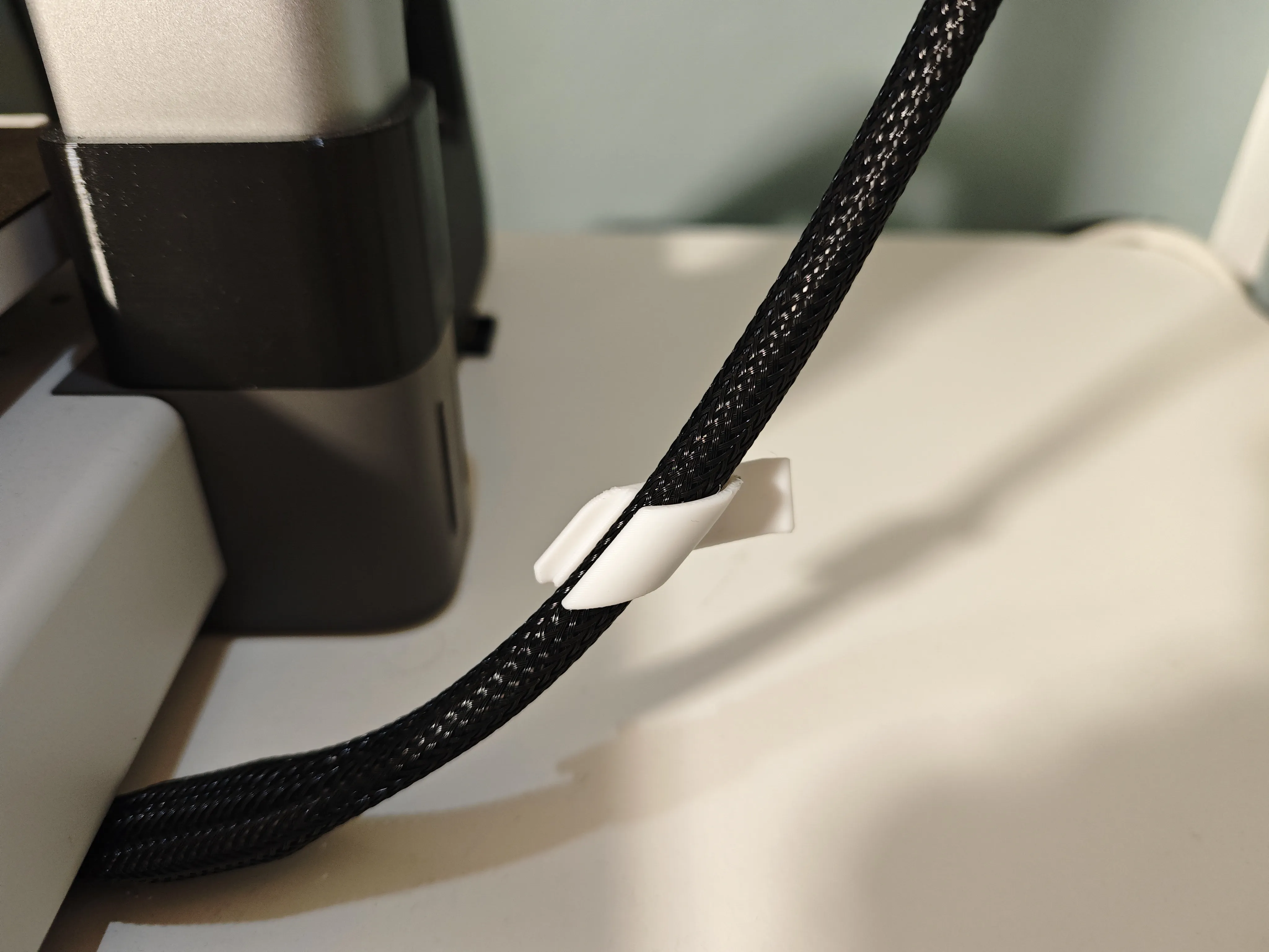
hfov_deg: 73.9
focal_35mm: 23
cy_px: 476
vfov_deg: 58.9
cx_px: 634
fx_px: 843
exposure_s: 1/33.3
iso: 1000
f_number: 1.6
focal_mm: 6.55
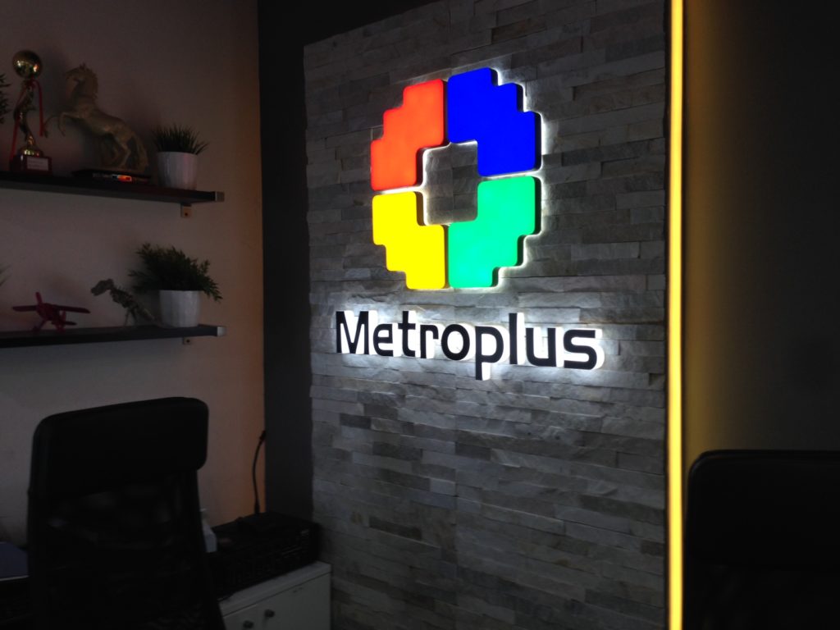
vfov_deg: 42.9
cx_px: 420
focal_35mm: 33
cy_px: 315
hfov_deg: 55.4
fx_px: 801
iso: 50
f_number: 2.4
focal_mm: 4.12
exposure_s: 1/40
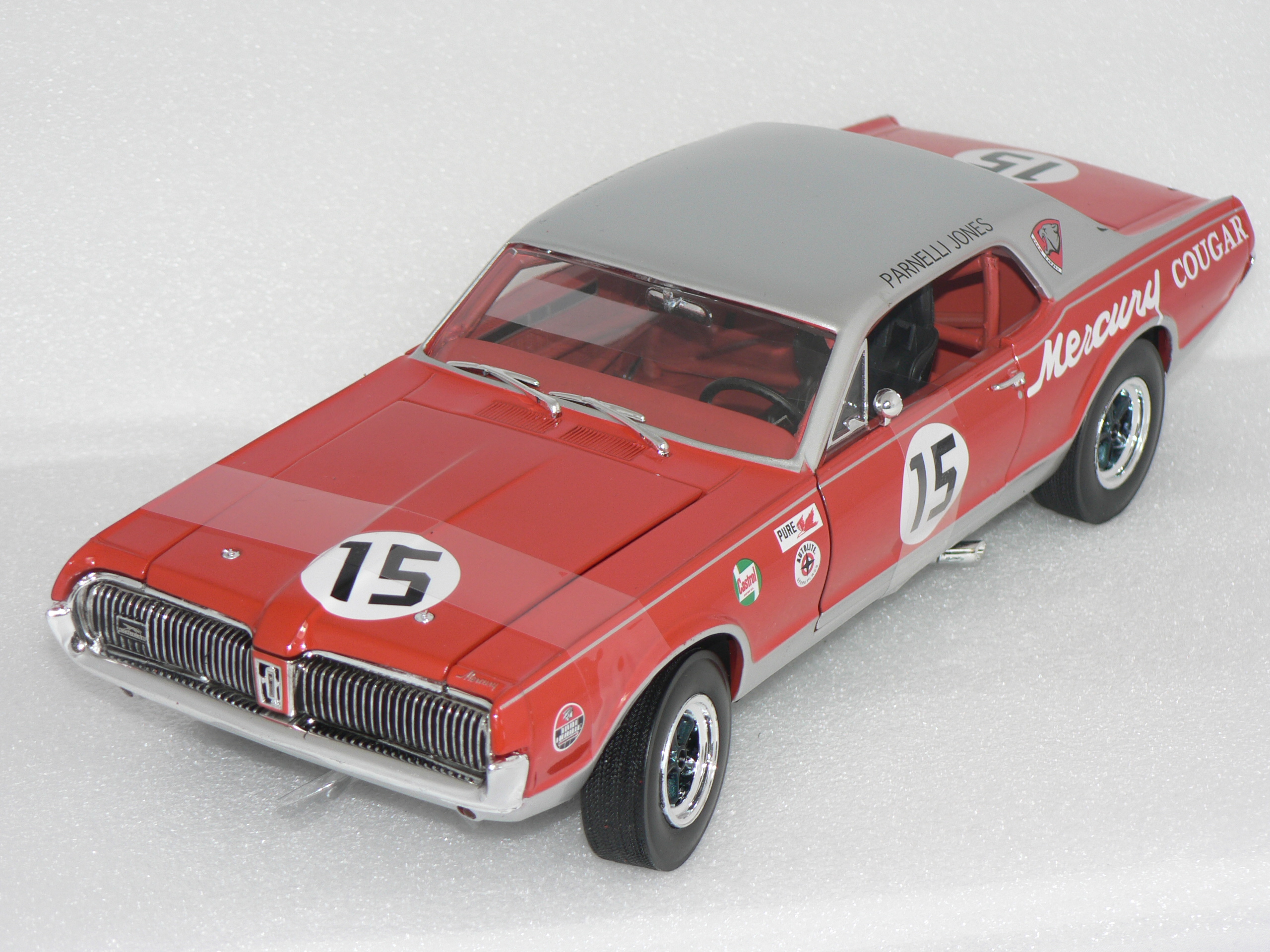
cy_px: 476
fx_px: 3999
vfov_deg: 13.6
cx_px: 635
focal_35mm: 109
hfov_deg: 18.0
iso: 80
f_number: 3.2
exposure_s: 1/60
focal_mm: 18.2
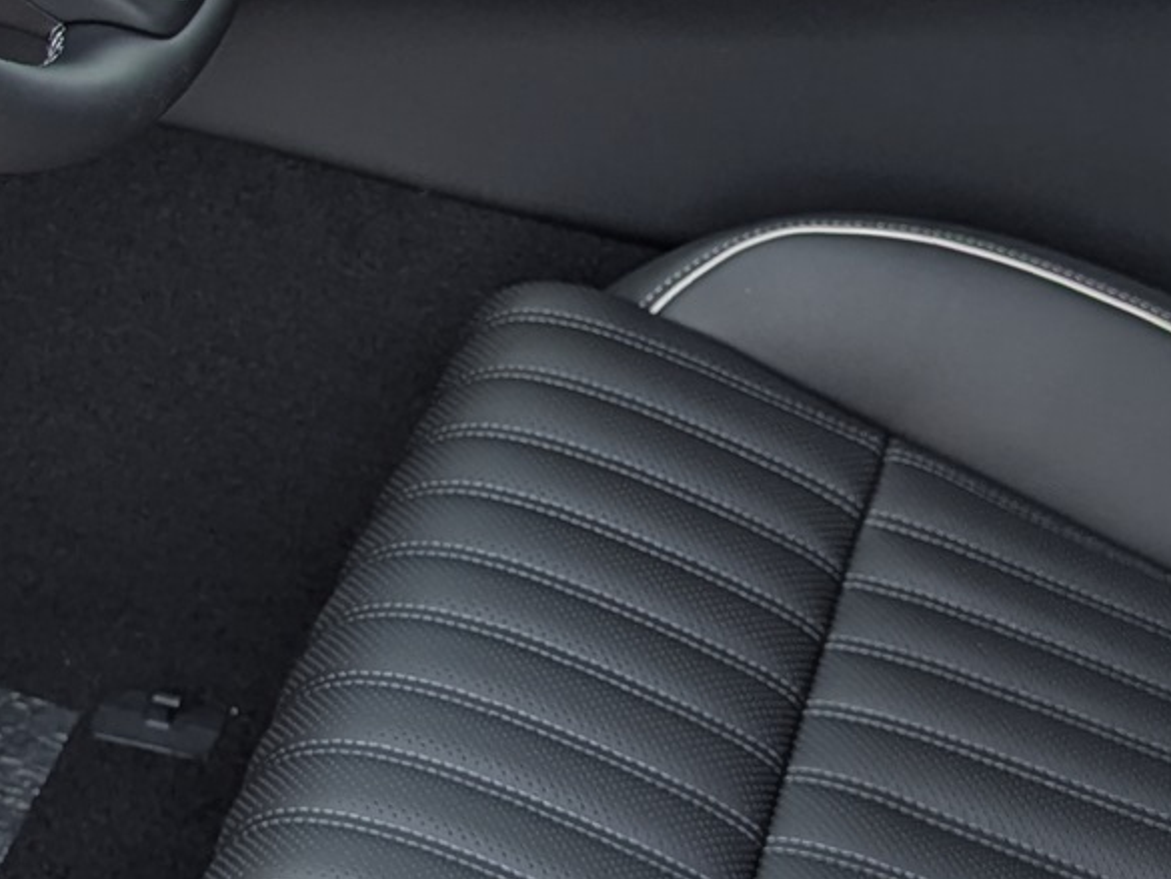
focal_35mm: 105
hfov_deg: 18.6
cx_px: 360
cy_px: 304
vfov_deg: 14.1
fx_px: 3553
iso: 36
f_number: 1.85
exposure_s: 1/662
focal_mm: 6.81
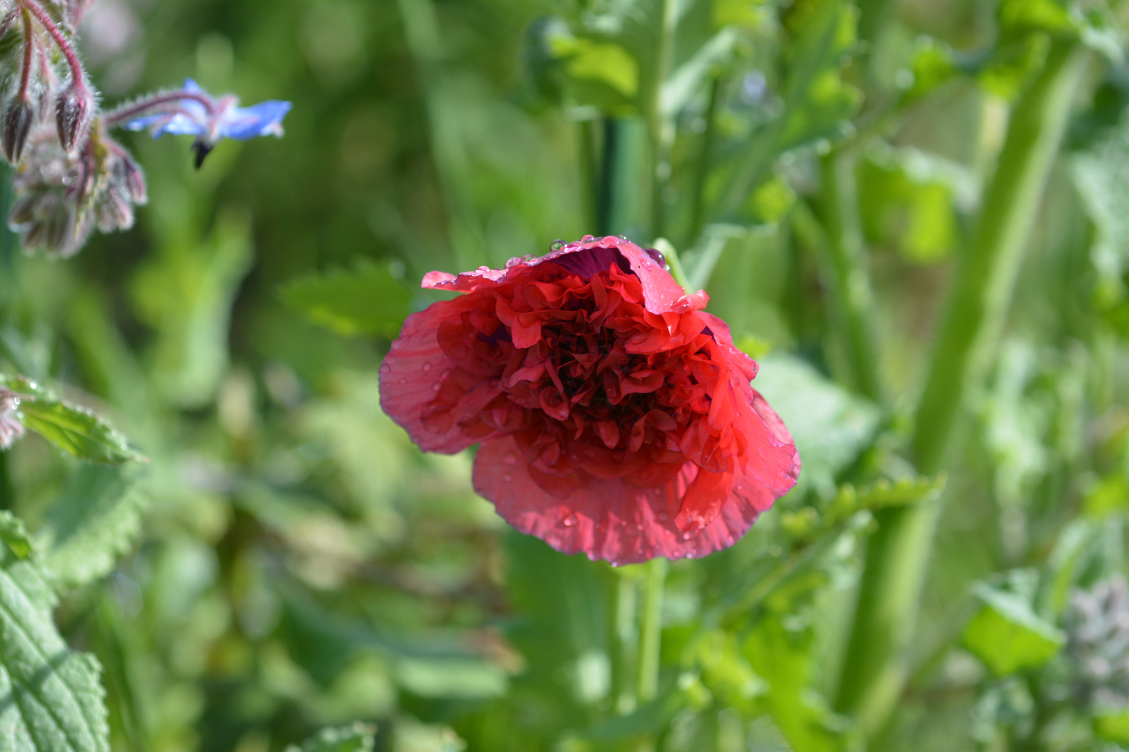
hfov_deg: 22.6
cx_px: 564
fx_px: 2822
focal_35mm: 90
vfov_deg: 15.2
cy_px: 376
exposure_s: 1/500
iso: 200
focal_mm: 60
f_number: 5.6
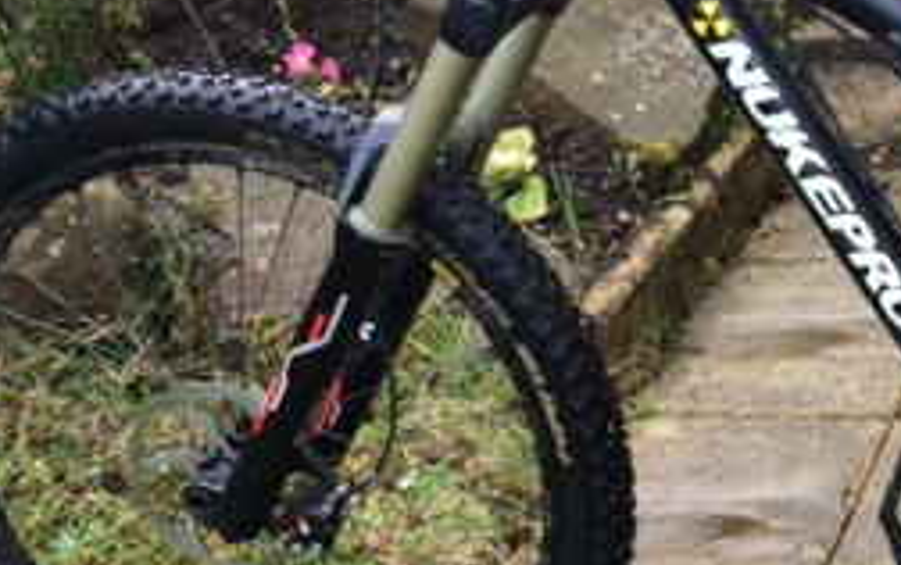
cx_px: 951
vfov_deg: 16.8
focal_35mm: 78
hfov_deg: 24.9
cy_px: 315
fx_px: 1917
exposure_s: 1/50
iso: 40
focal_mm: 4.15
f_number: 2.2
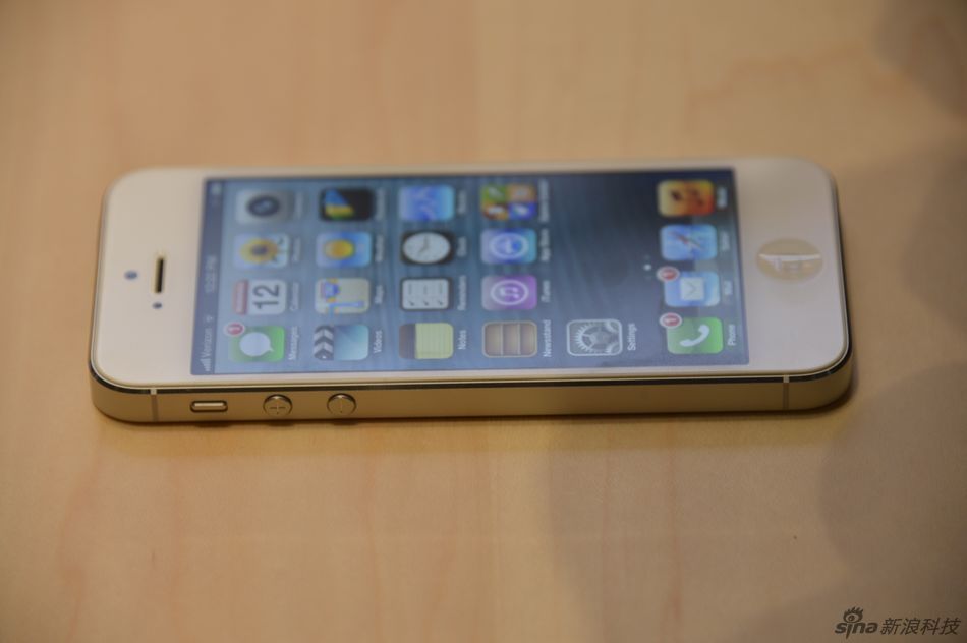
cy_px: 322
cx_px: 484
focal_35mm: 300
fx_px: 8052
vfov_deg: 4.6
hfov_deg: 6.9
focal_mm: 300
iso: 800
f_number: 7.1
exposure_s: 1/60
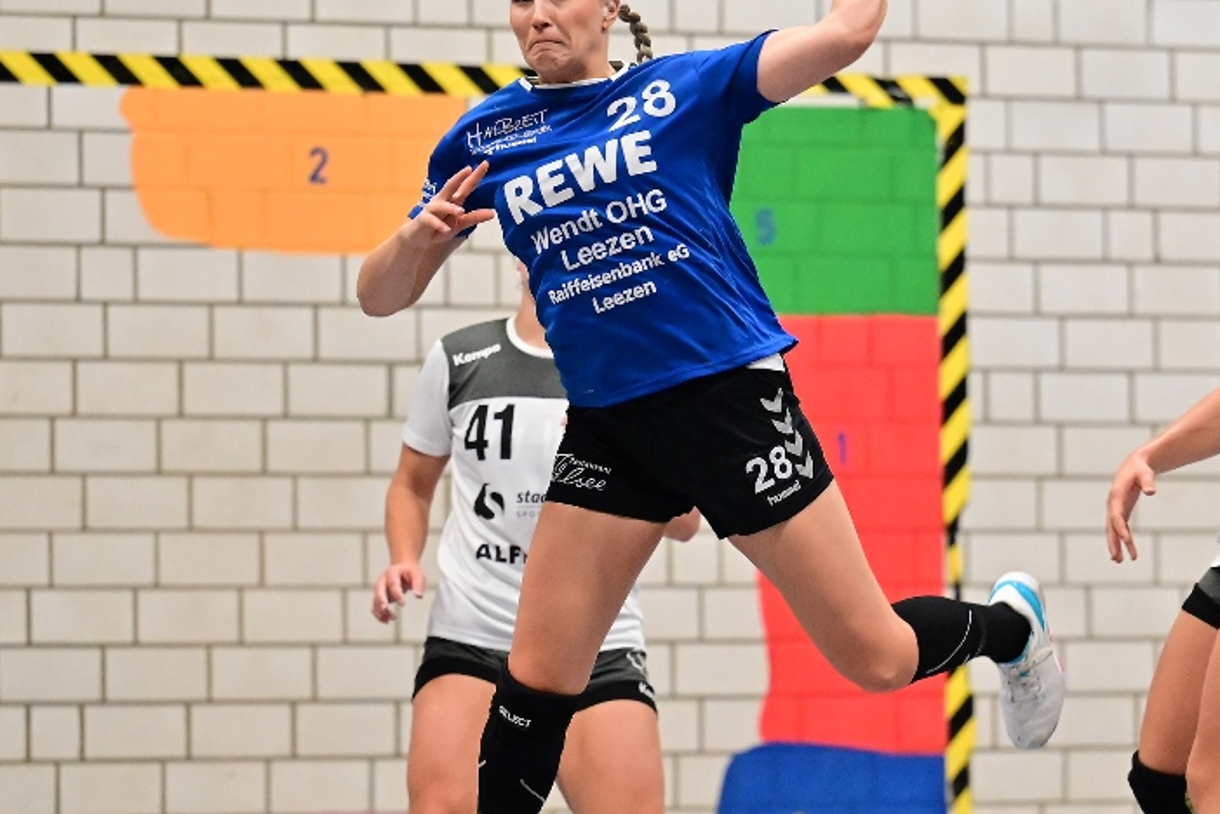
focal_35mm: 231
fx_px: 7831
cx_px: 886
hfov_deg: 8.9
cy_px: 430
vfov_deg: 6.0
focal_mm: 135
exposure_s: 1/800
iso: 8000
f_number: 2.8
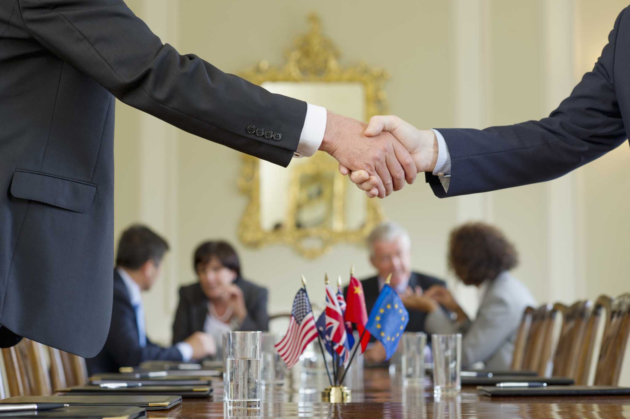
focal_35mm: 85
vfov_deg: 16.0
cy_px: 210
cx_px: 315
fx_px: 1486
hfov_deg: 23.9
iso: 400
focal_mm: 85
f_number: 4
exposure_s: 1/25
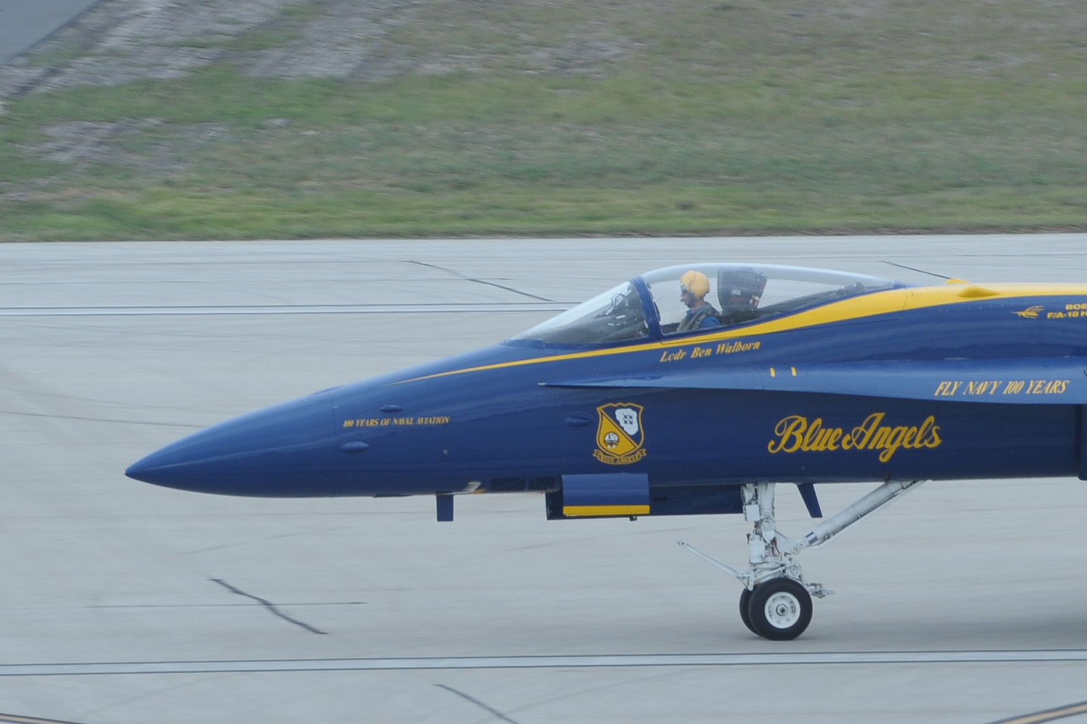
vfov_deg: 1.3
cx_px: 813
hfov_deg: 2.0
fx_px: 31352
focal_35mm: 1039
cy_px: 314
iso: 320
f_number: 11
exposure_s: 1/200
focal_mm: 400
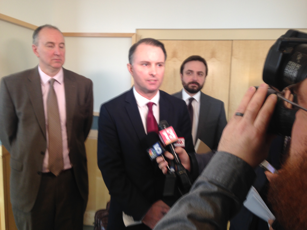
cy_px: 115
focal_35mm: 33
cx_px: 154
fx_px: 293
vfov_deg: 42.9
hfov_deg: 55.4
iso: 50
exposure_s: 1/20
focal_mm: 4.12
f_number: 2.4
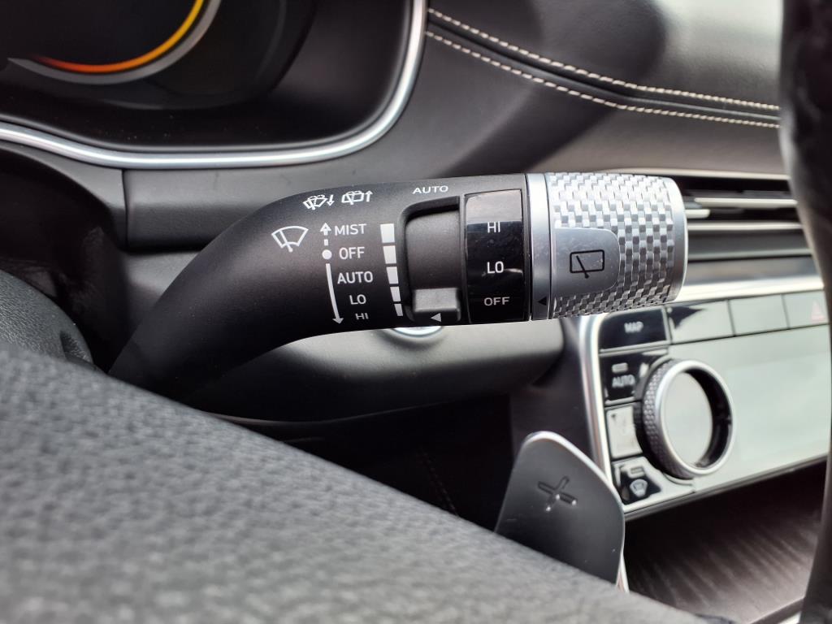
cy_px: 312
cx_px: 416
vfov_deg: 51.4
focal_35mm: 27
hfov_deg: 65.3
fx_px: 649
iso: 40
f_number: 1.9
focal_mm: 3.58
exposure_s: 1/189
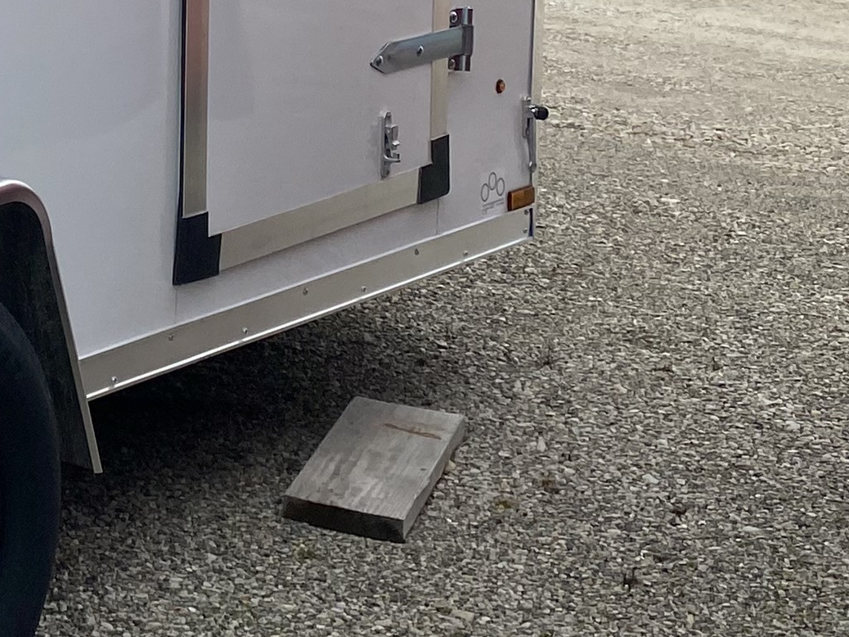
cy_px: -185
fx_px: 2477
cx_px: -572
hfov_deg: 16.8
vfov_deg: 14.1
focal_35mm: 101
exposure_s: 1/1727
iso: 32
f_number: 1.8
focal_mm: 4.25
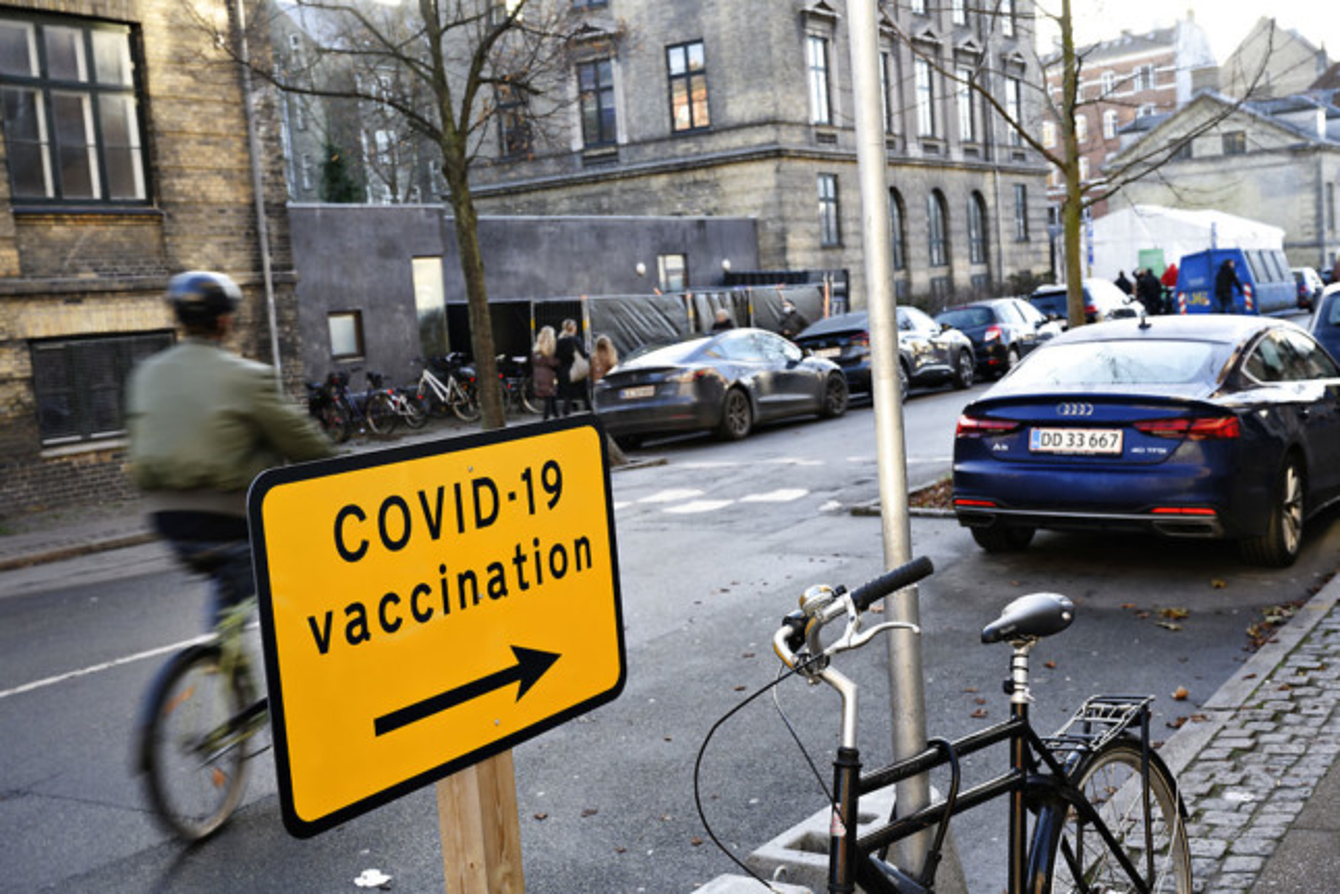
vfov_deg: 32.6
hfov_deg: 47.4
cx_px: 670
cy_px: 447
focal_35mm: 41
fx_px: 1526
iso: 64
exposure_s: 1/30
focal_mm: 41
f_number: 7.1
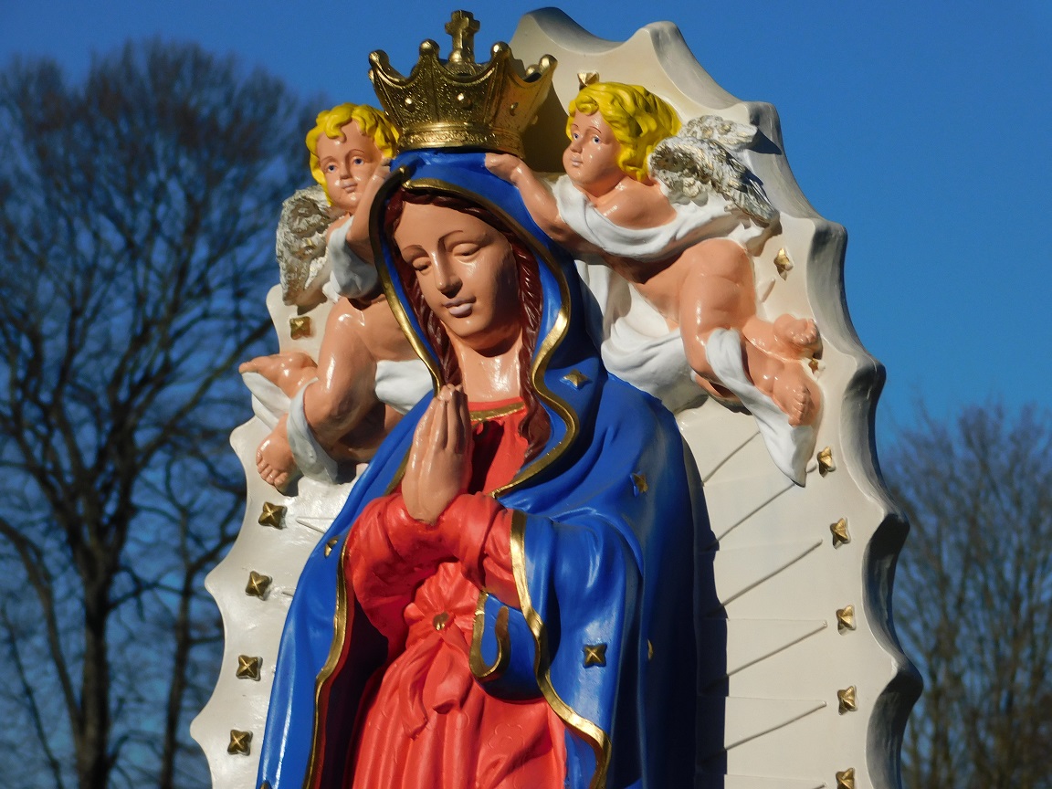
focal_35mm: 202
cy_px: 394
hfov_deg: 9.8
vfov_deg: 7.4
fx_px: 6139
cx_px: 526
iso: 125
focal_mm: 35.9
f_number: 10.8
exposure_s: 1/500
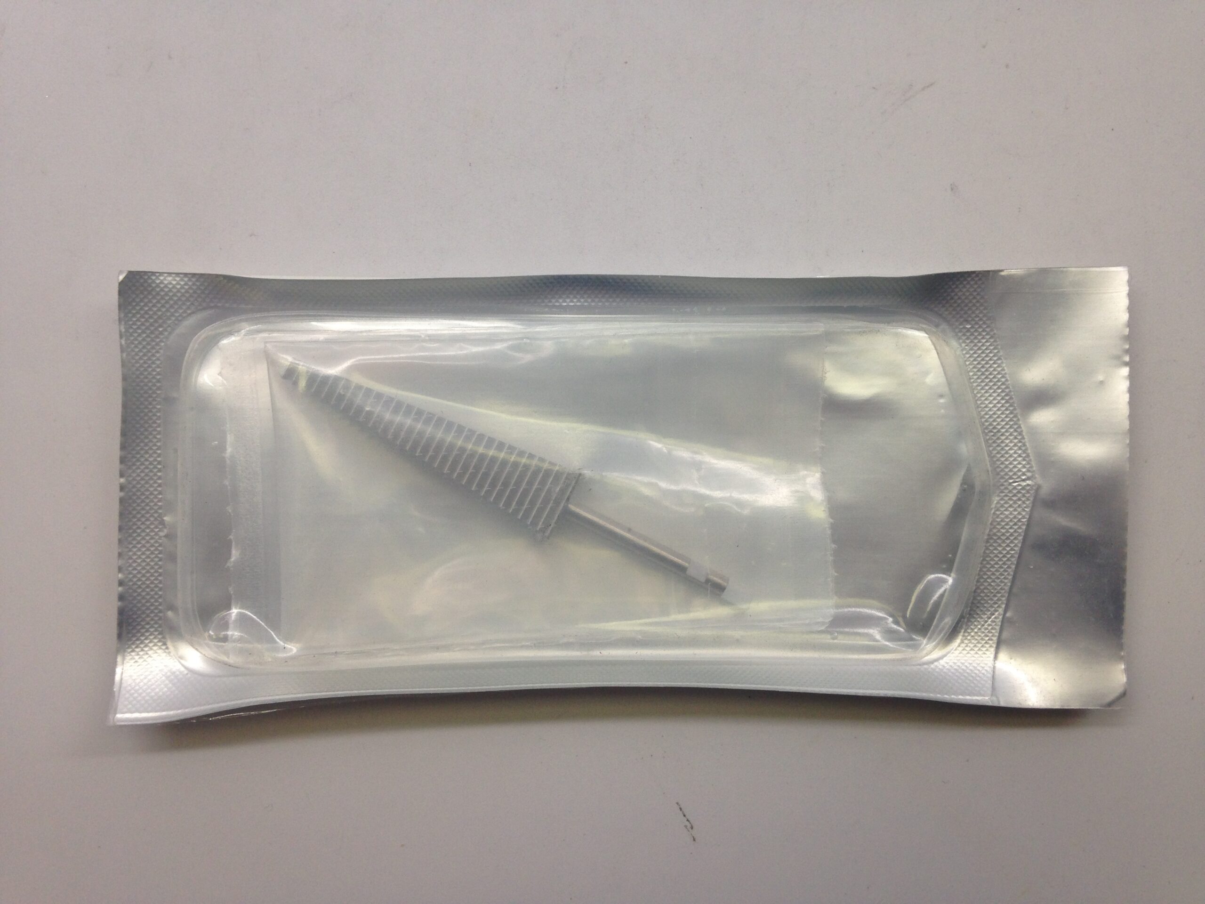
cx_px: 602
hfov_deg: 55.4
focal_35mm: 33
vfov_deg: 42.9
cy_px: 452
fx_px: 1149
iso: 64
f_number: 2.4
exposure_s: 1/60
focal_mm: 4.12
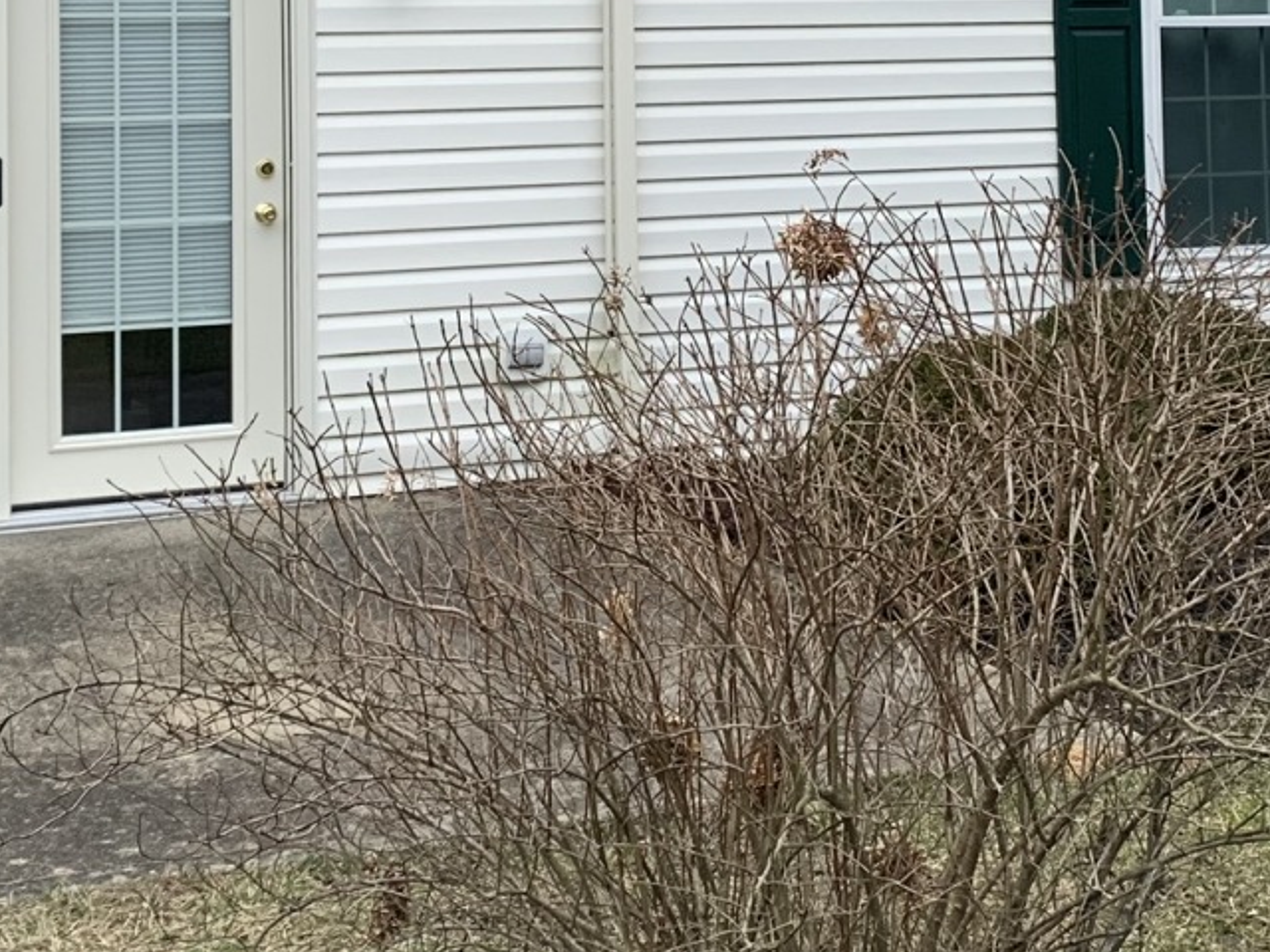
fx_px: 2385
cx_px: 552
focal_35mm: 65
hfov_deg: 29.8
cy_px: 14
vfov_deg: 21.8
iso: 100
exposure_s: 1/98
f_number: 1.8
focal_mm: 4.25
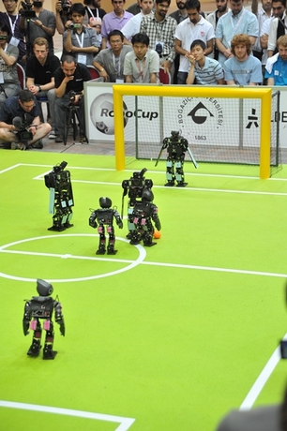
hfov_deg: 16.0
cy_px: 216
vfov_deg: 23.9
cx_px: 144
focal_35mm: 85
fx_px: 1018
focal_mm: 85
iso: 1600
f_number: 5
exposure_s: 1/80
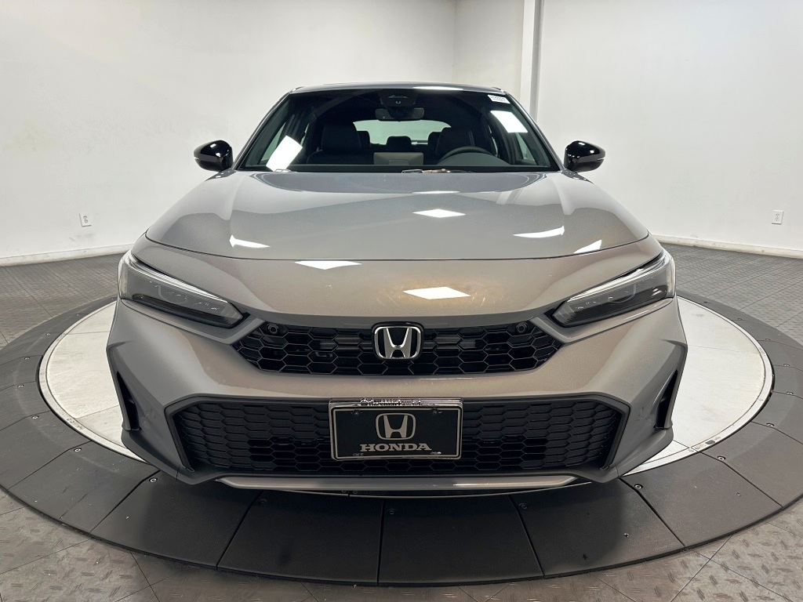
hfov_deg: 71.6
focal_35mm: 24
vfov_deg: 56.8
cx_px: 402
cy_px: 301
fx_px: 557
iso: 320
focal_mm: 6.86
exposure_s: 1/60
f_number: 1.78
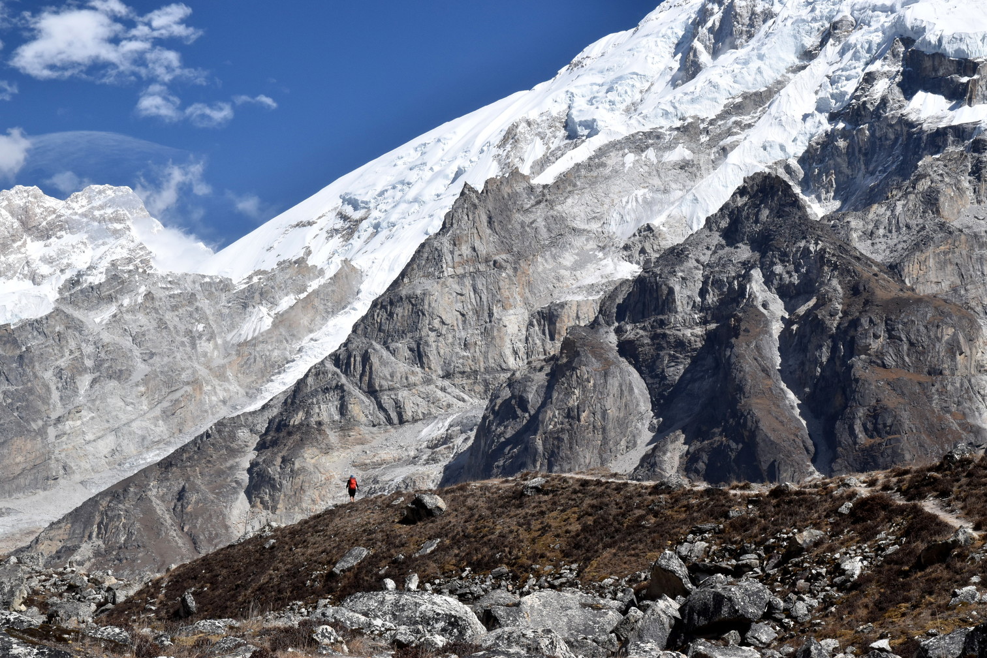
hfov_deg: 29.2
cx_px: 494
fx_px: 1892
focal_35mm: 69
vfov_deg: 19.7
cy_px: 329
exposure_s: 1/800
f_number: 14
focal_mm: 46
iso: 640
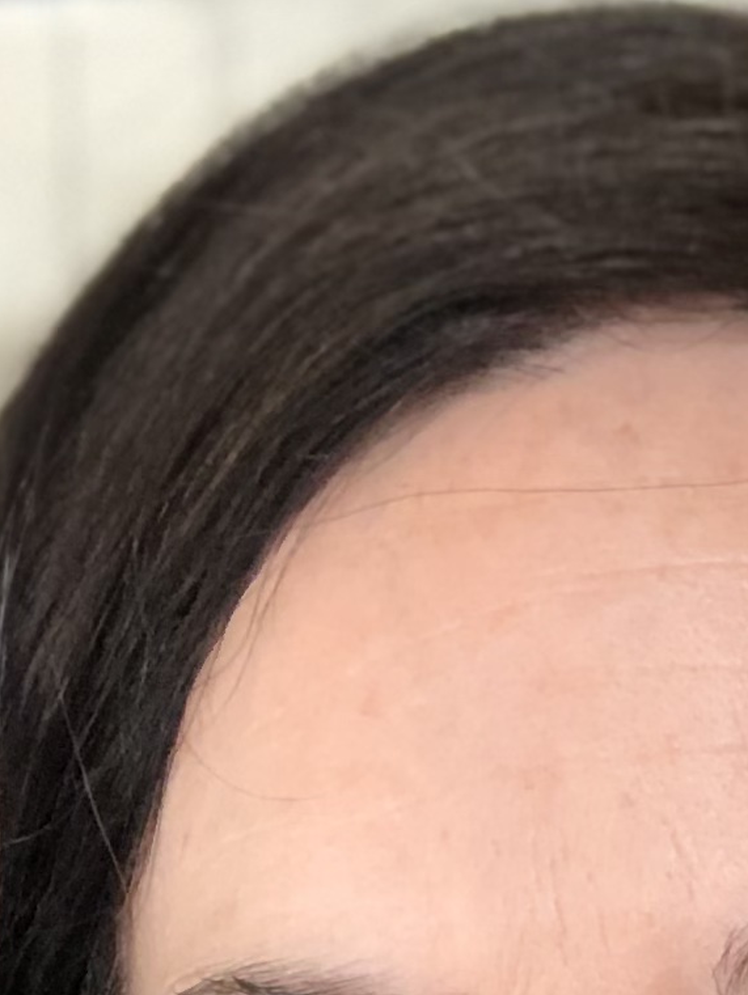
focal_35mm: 130
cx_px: 634
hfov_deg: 11.4
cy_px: 1678
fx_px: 3741
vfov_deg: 13.8
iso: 20
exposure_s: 1/30
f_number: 2.2
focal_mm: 2.87
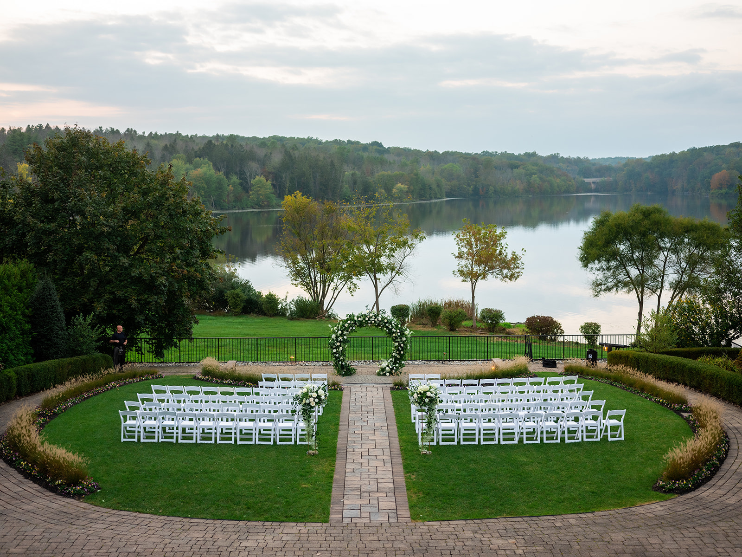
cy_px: 278
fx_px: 1072
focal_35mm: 50
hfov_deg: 38.2
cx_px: 371
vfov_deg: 29.1
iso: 640
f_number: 3.2
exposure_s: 1/125
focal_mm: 63
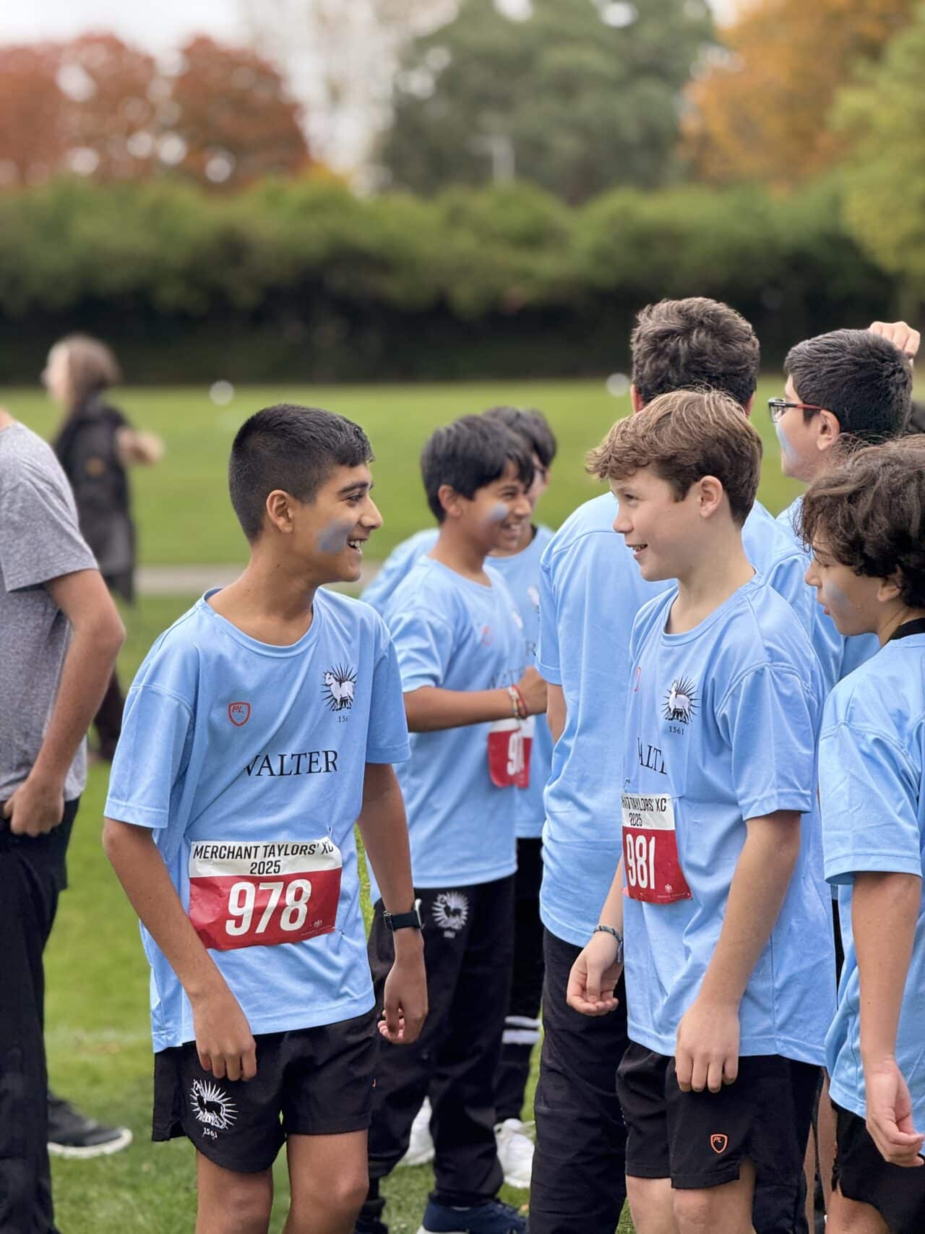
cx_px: 462
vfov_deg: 16.4
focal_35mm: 120
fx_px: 4276
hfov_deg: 12.3
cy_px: 617
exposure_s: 1/99
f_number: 2.8
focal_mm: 15.66
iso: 50
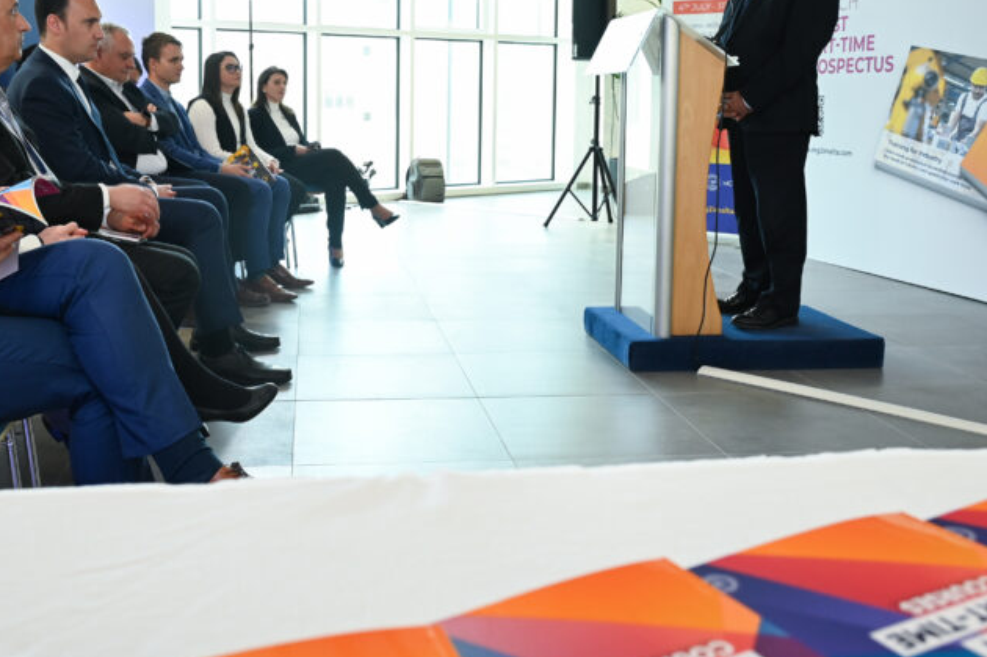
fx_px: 1068
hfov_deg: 49.3
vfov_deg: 33.7
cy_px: 198
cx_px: 398
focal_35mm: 39
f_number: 5.6
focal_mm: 24
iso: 800
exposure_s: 1/80
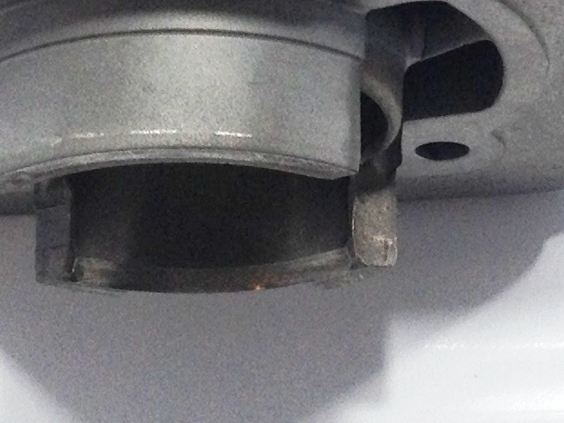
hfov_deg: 10.7
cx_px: 553
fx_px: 2998
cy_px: 143
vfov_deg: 8.1
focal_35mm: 184
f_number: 2.4
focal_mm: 4.28
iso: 50
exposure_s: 1/152
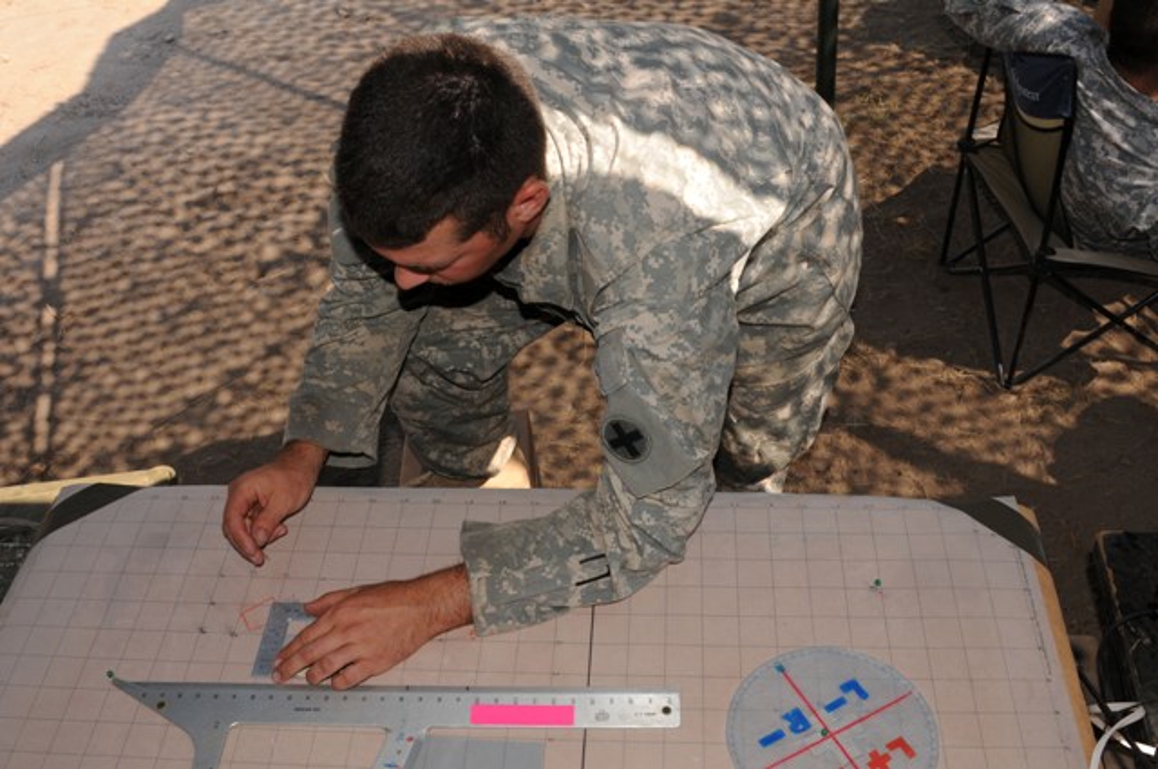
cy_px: 384
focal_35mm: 36
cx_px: 579
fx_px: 1157
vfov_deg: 36.8
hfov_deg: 53.2
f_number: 8
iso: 250
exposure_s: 1/250
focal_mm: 24
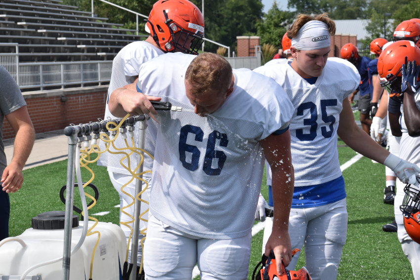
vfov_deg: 9.9
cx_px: 210
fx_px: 1610
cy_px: 140
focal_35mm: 138
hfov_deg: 14.9
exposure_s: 1/500
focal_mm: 92
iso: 400
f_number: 16
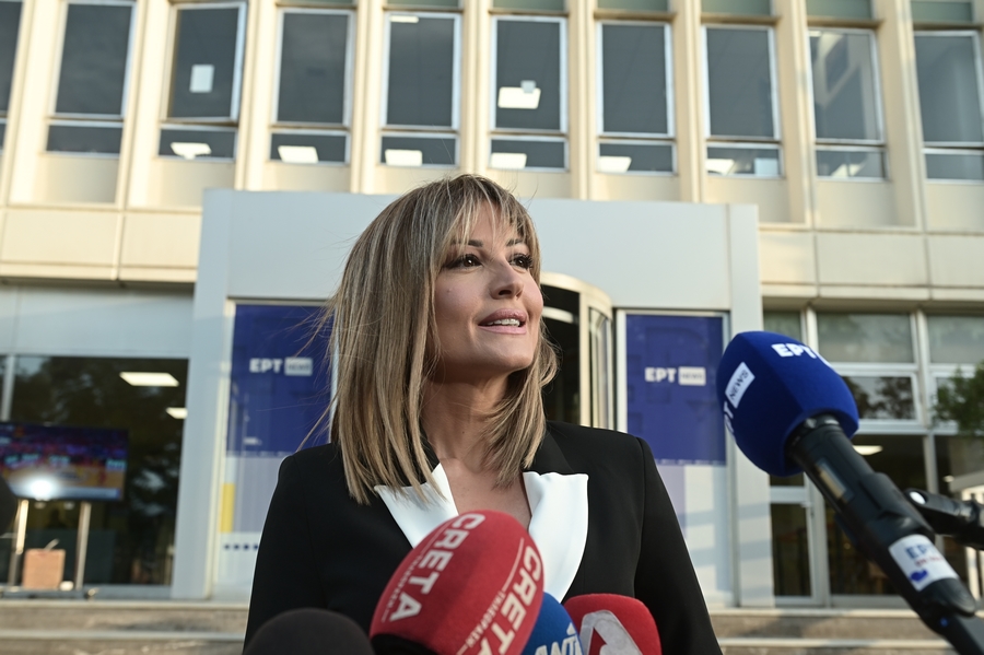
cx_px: 492
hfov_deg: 50.7
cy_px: 328
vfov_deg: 35.0
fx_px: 1038
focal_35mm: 38
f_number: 5.6
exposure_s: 1/320
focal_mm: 38
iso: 500
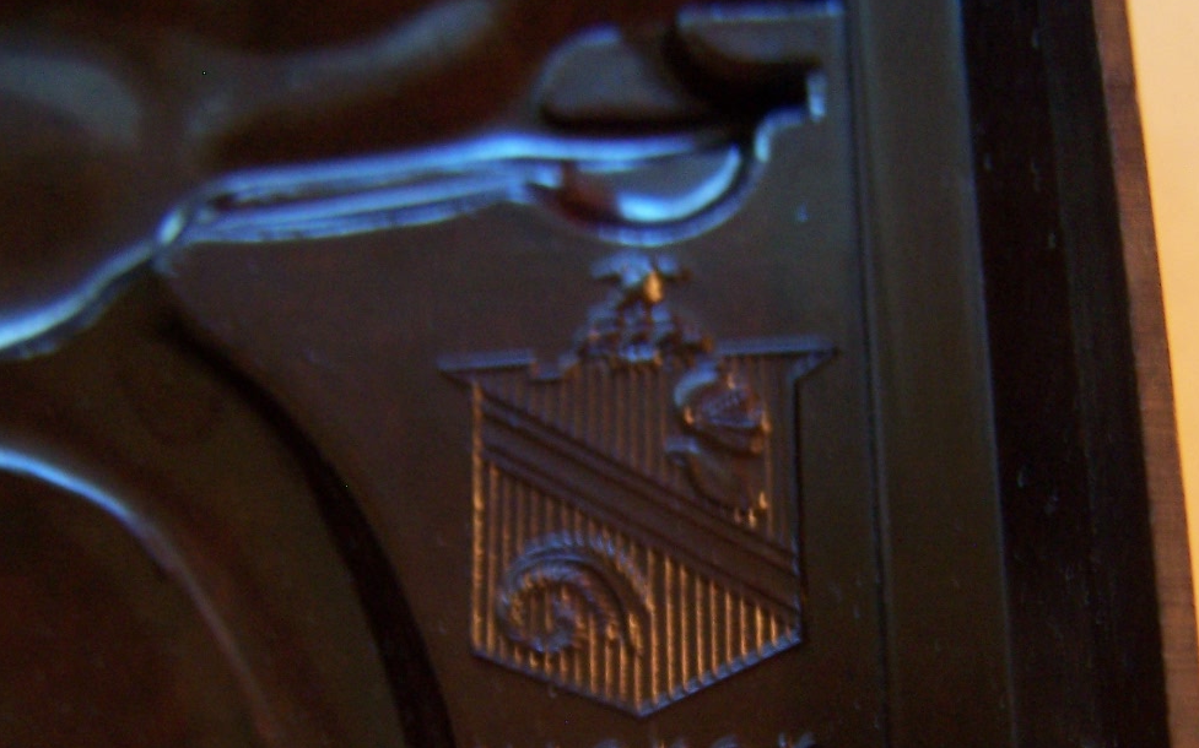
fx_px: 2091
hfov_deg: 32.0
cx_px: 653
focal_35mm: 64
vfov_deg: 19.8
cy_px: 700
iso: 140
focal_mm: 6.3
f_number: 2.8
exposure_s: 1/8
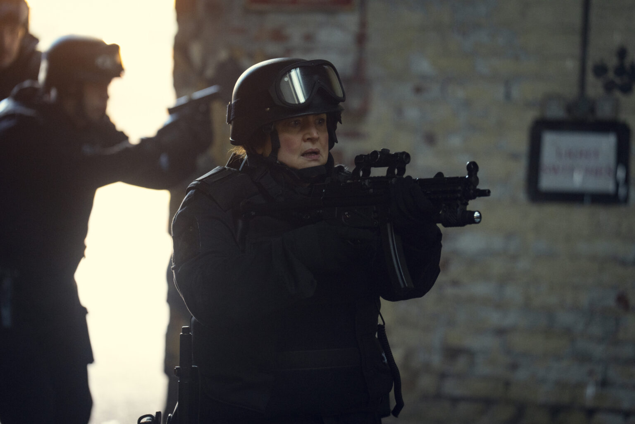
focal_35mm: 155
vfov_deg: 8.9
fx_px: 2734
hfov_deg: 13.2
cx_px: 318
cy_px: 212
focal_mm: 155
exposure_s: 1/500
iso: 4000
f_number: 2.8
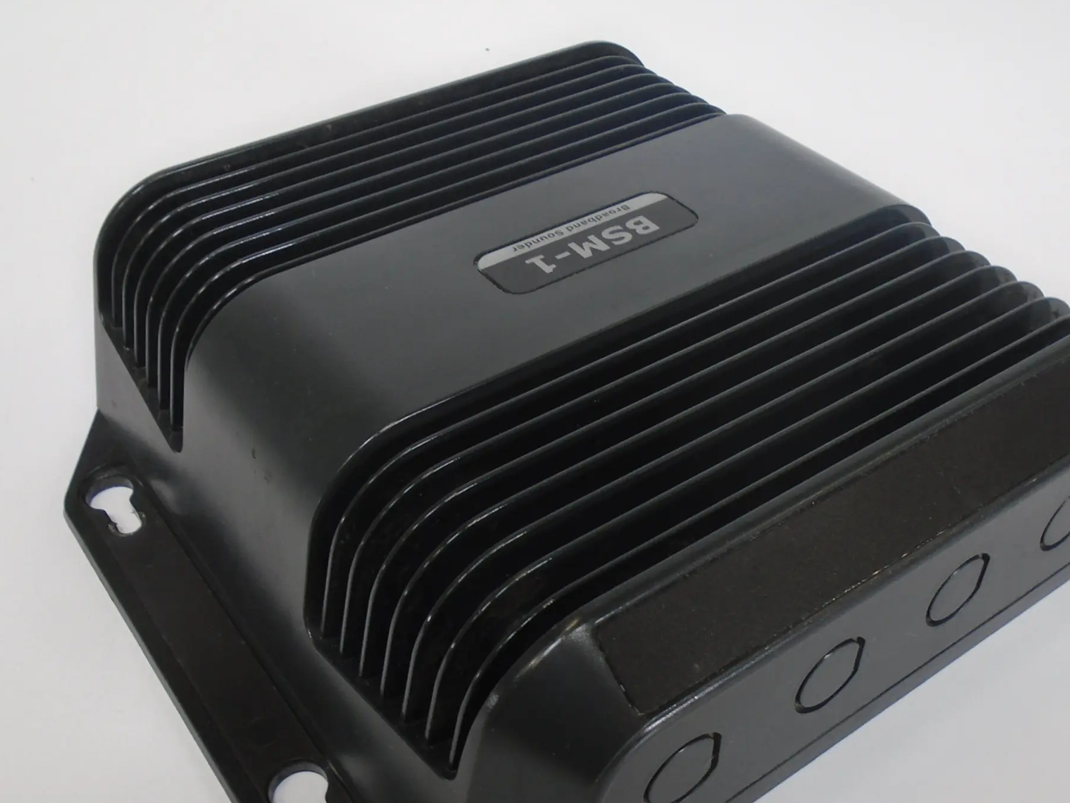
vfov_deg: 38.4
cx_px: 594
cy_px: 509
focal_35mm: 37
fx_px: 1144
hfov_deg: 50.0
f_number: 3.2
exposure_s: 1/60
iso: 100
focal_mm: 4.6
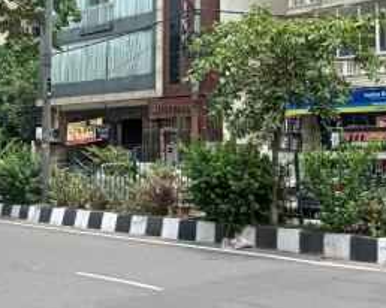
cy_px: 57
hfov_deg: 27.4
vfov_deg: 22.1
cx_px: 82
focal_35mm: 68
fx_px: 776
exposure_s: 1/10638
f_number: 1.79
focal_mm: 4.7
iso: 100
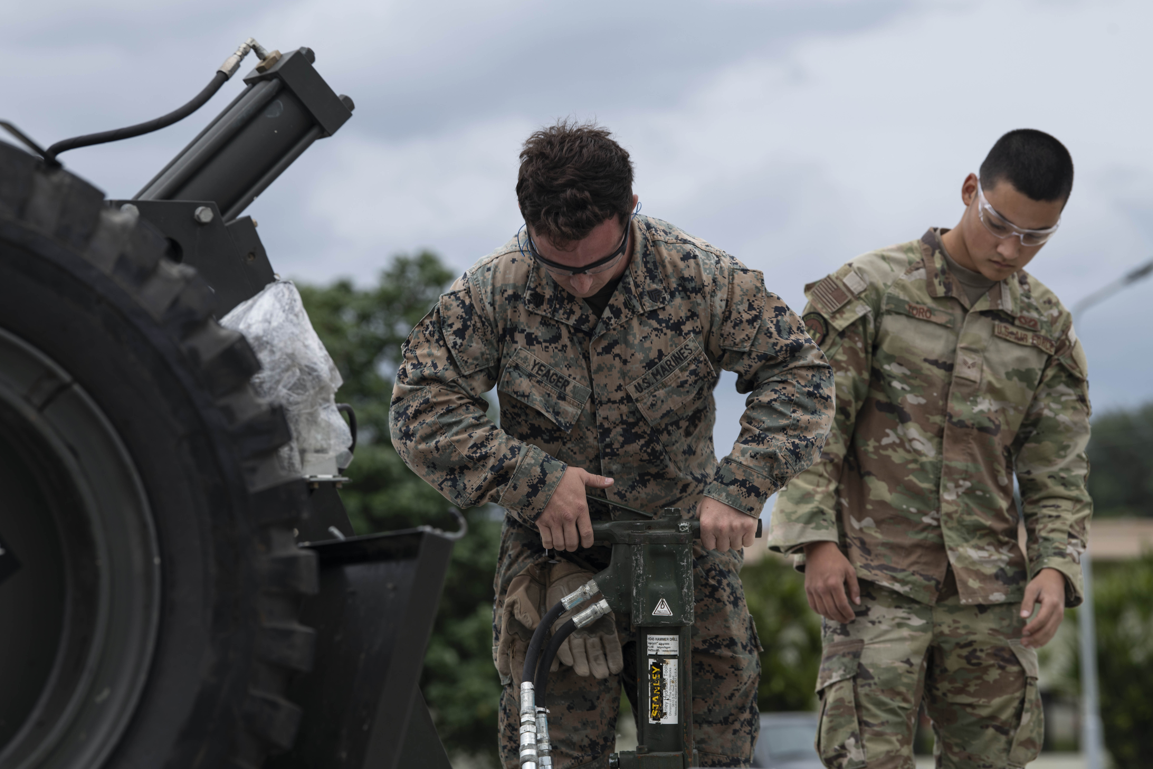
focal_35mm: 155
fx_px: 4964
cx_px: 576
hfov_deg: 13.2
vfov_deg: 8.9
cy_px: 384
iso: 31
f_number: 6.3
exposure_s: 1/100
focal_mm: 155
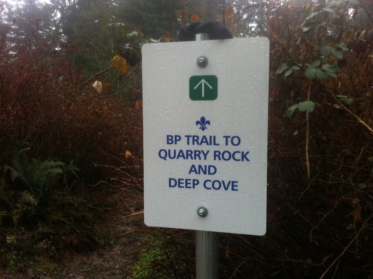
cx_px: 186
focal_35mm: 35
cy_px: 140
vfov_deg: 40.6
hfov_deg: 52.7
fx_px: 376
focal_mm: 3.85
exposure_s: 1/120
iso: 125
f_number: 2.8
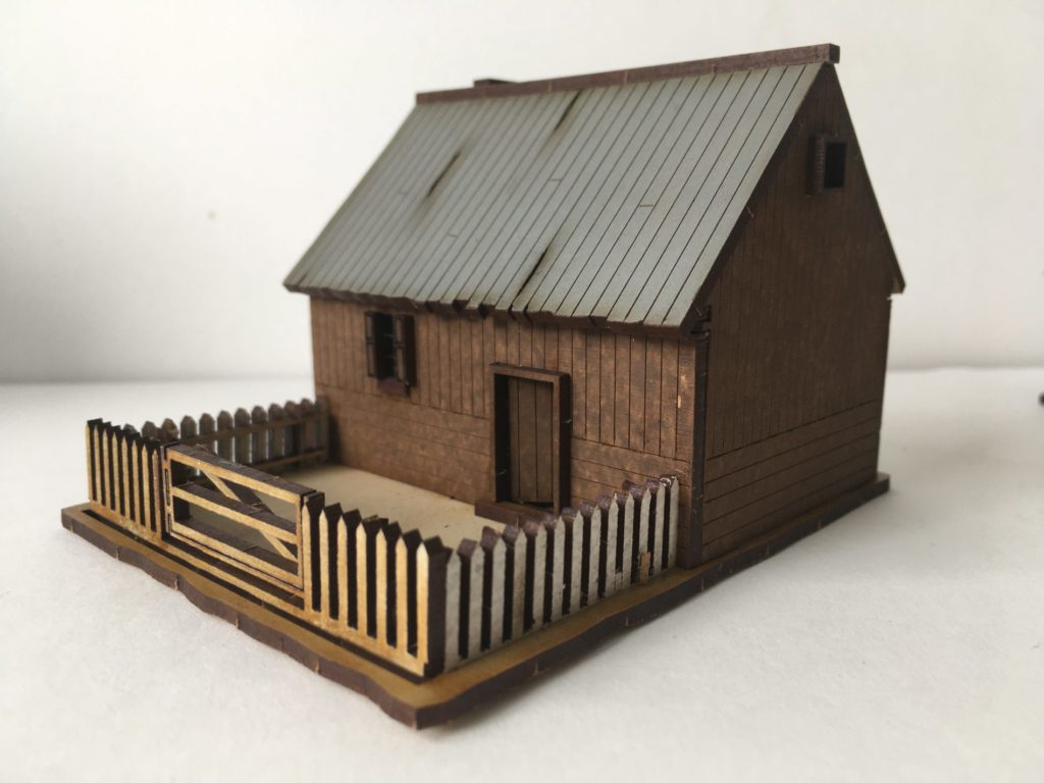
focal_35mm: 29
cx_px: 522
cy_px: 392
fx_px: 875
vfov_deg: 48.2
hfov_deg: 61.7
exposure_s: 1/50
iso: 32
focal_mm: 4.15
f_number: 2.2
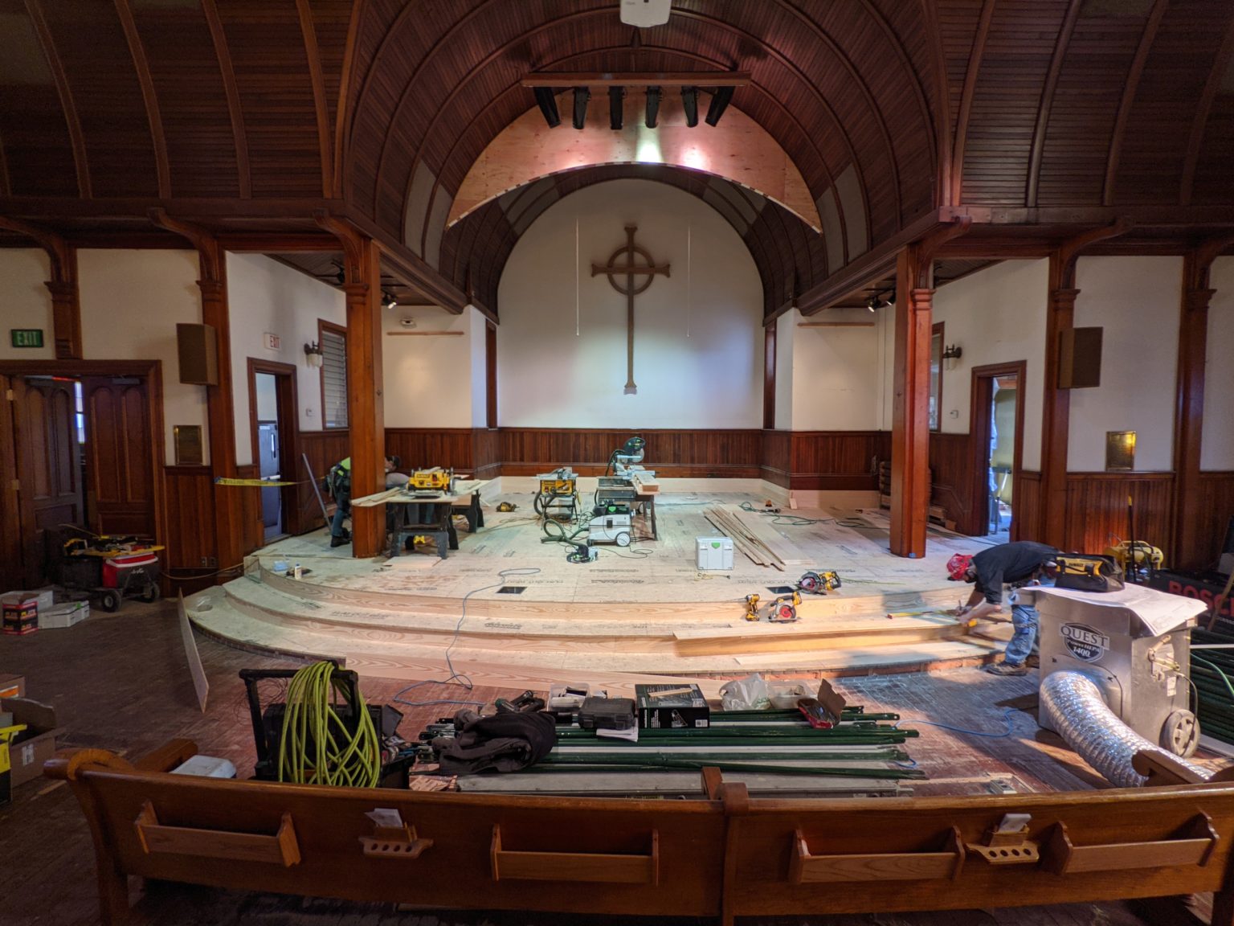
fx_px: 570
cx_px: 617
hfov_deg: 94.5
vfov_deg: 78.1
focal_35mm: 16
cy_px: 463
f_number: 2.2
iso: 45
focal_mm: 2.22
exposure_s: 1/23.8
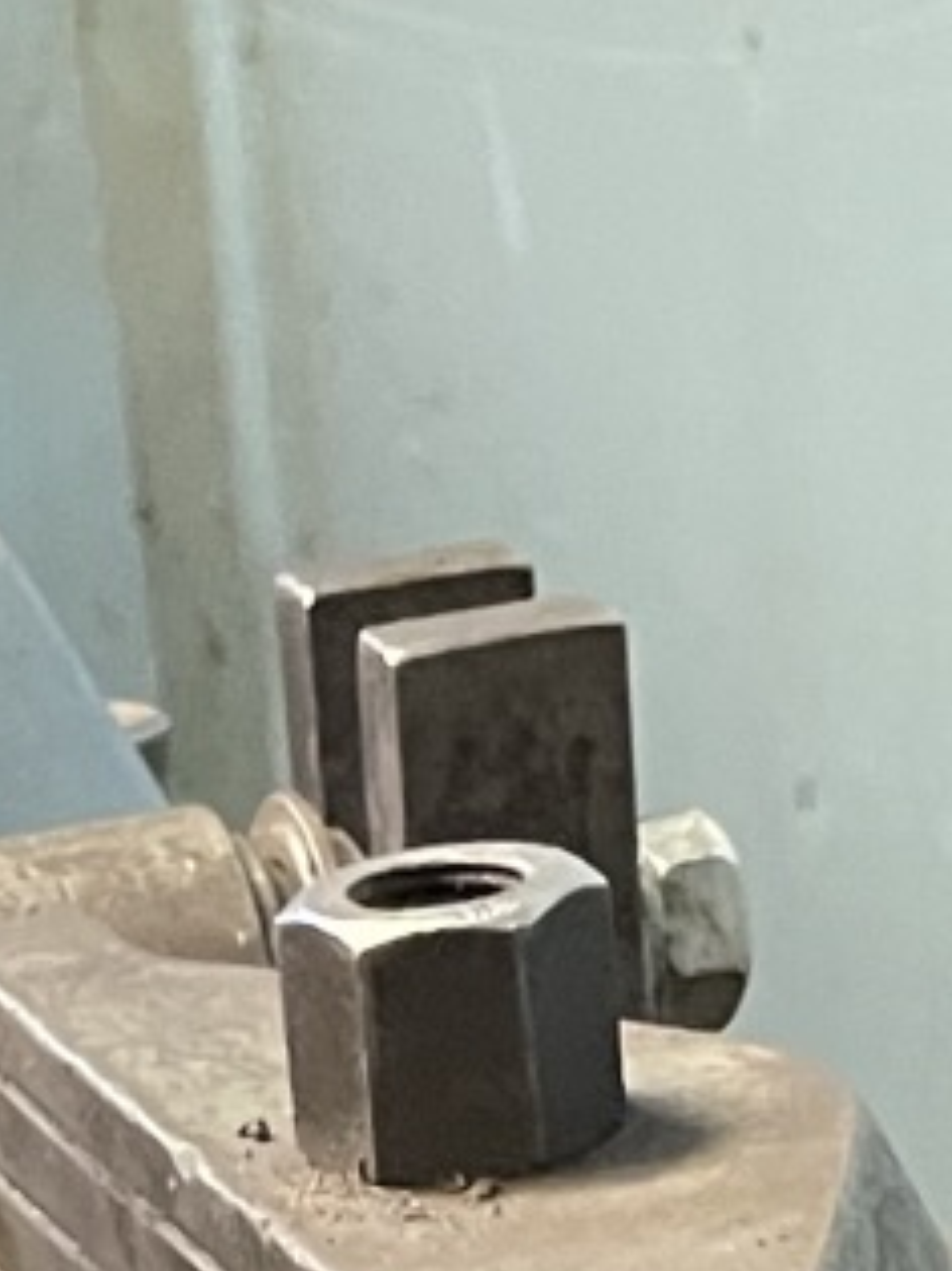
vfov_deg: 9.7
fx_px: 6201
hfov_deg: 8.8
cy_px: 3446
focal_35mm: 169
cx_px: 145
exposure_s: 1/33
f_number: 1.6
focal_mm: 4.2
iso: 400
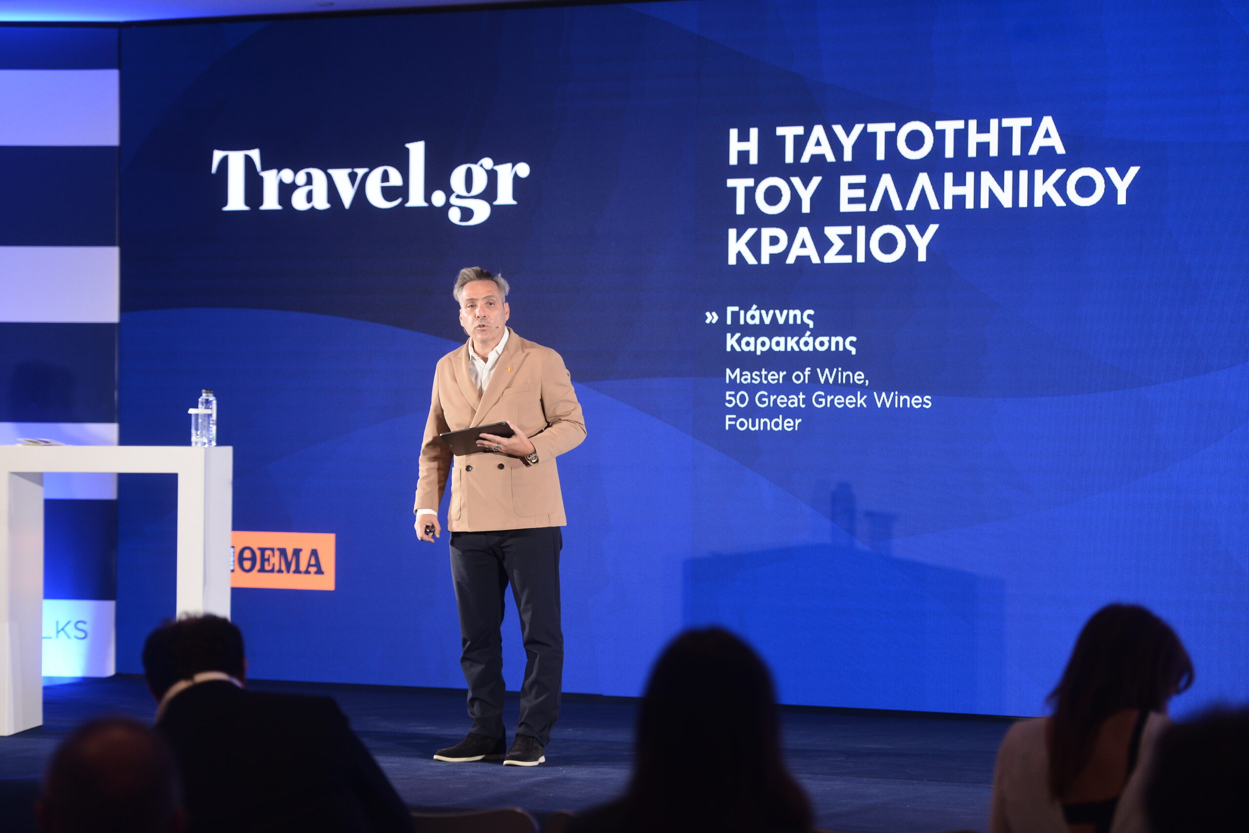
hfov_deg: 20.0
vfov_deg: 13.4
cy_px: 416
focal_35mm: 102
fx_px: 3539
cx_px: 624
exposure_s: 1/200
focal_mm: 102
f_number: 2.8
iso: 1250
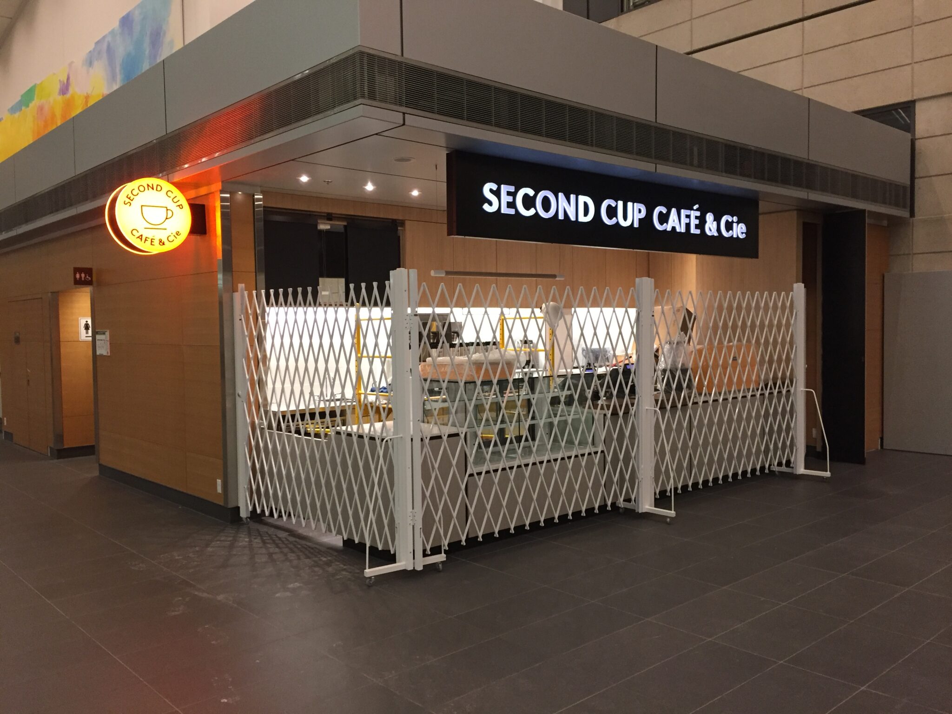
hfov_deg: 61.7
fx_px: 798
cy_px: 357
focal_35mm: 29
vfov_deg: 48.2
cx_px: 476
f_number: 2.2
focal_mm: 4.15
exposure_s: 1/30
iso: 160
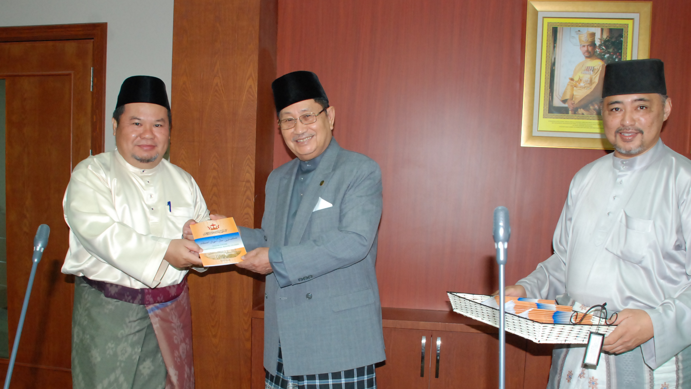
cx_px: 343
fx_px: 623
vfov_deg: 34.5
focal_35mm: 34
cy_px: 239
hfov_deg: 58.0
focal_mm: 18
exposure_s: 1/15
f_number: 6.3
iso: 1000
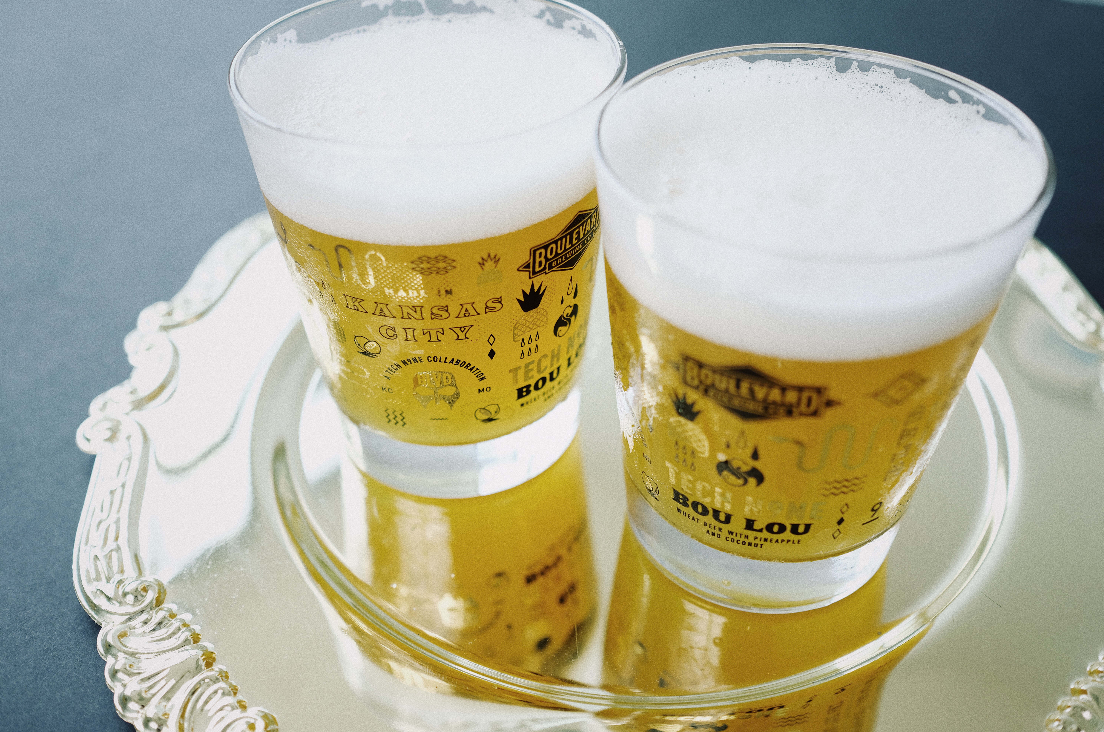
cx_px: 552
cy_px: 366
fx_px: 1071
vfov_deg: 37.7
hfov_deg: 54.5
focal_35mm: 35
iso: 200
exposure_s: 1/125
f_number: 2.8
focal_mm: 23
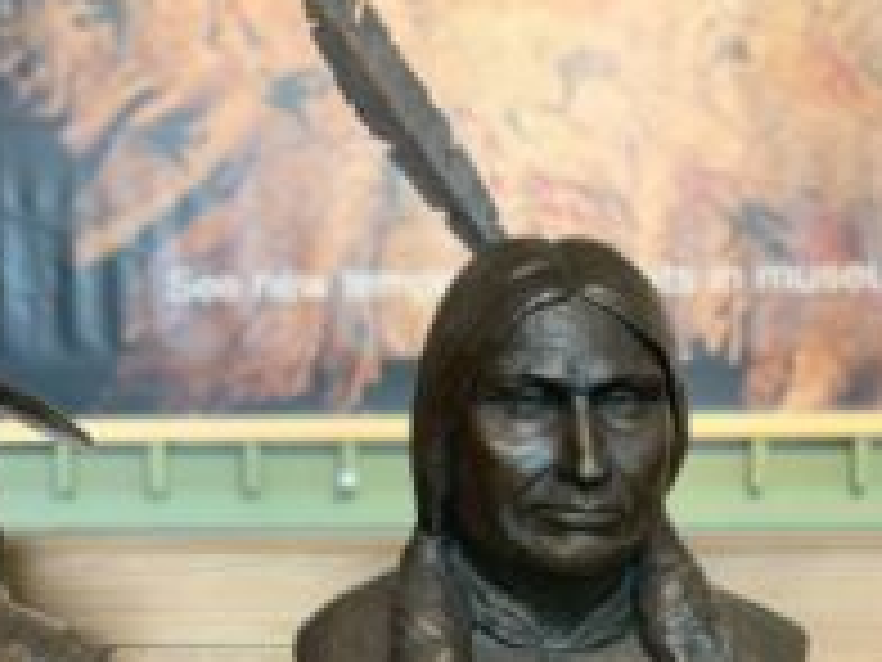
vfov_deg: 16.0
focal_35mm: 92
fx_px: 2344
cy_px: 477
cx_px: 178
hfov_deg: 21.1
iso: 400
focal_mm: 6
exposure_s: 1/60
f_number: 2.4
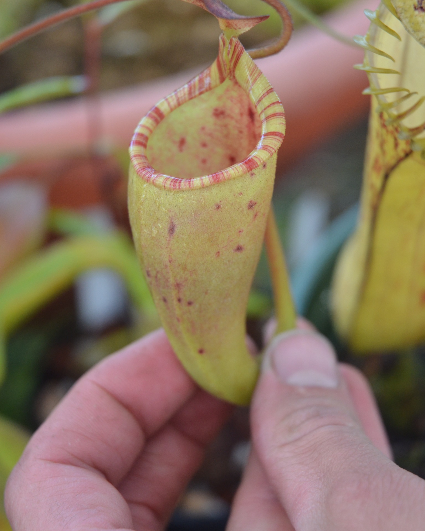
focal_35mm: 119
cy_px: 250
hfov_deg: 13.0
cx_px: 212
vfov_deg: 16.2
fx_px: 1871
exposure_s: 1/125
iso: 800
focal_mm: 70
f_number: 4.5
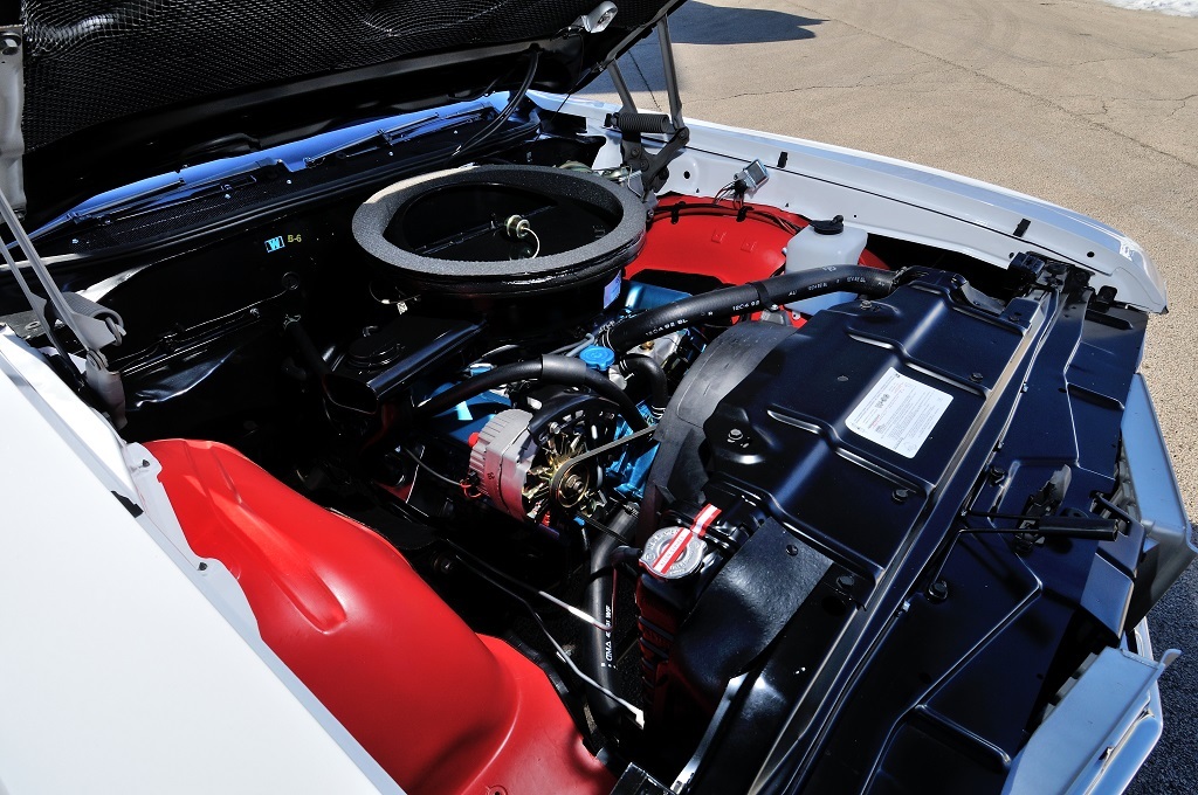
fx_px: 648
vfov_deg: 63.1
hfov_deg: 85.5
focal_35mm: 20
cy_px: 398
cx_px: 599
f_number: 11
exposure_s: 1/50
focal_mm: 13
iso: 200
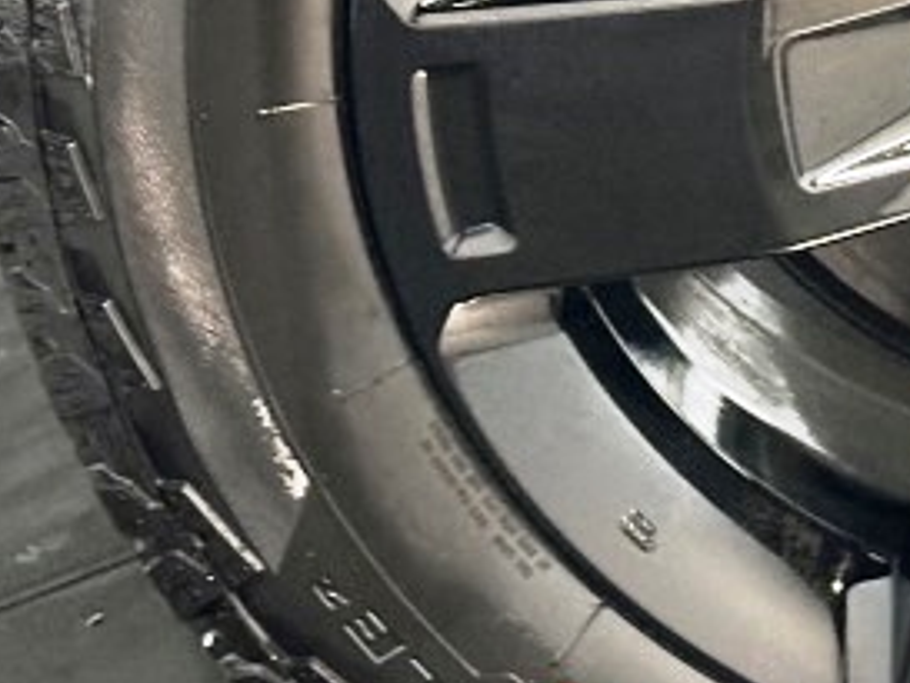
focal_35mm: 180
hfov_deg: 10.8
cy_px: -33
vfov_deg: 8.2
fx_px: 4734
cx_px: 1120
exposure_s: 1/20
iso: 640
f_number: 1.78
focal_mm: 6.86
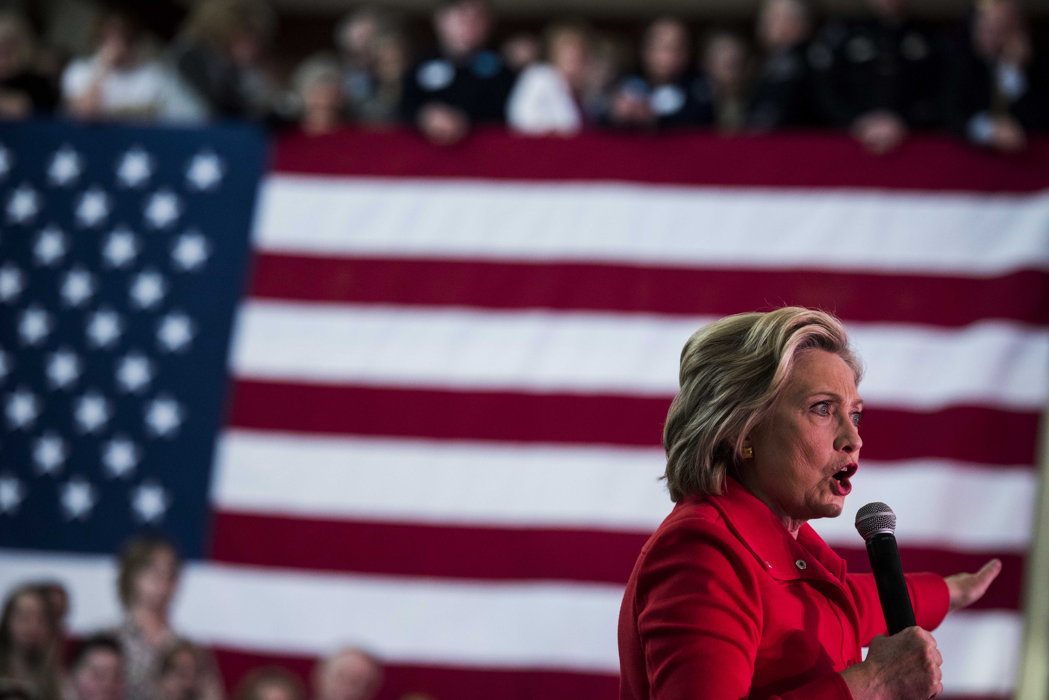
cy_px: 350
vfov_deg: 9.5
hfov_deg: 14.1
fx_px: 4226
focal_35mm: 145
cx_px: 524
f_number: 2.8
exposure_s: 1/1000
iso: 2500
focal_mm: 145
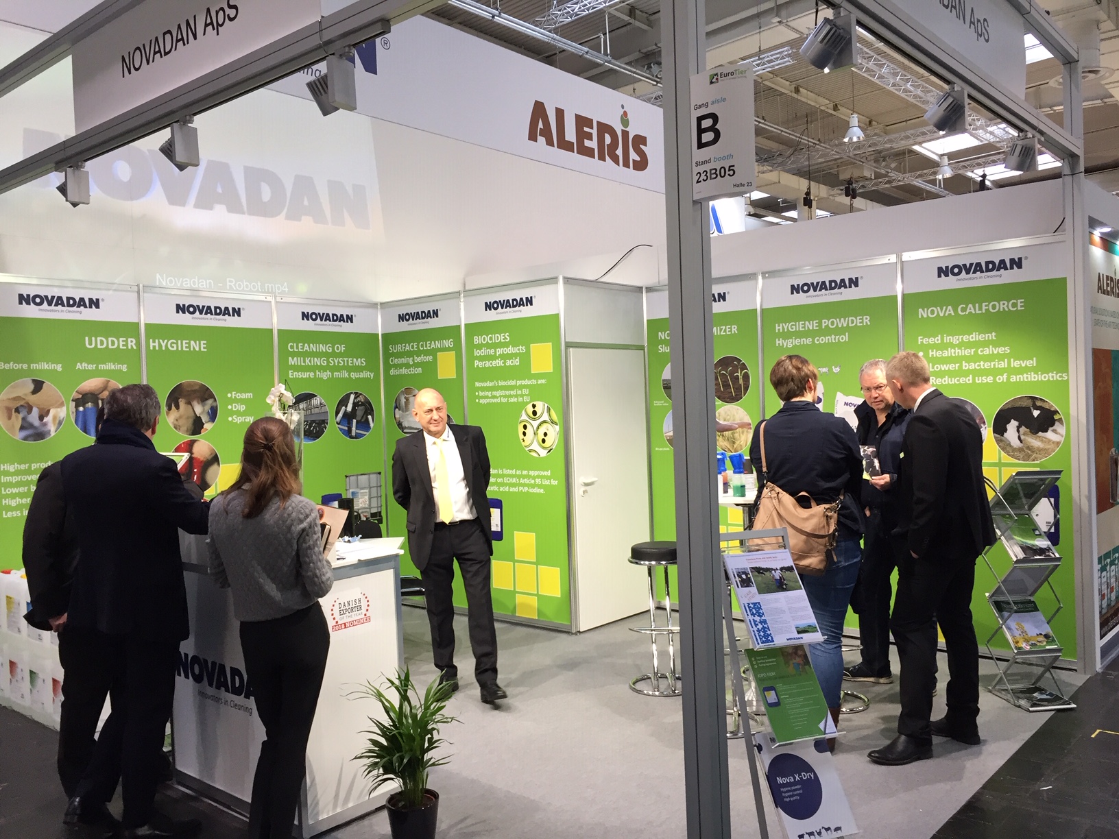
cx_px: 560
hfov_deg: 61.7
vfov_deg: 48.2
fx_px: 937
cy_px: 420
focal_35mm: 29
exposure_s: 1/33
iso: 50
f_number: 2.2
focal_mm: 4.15
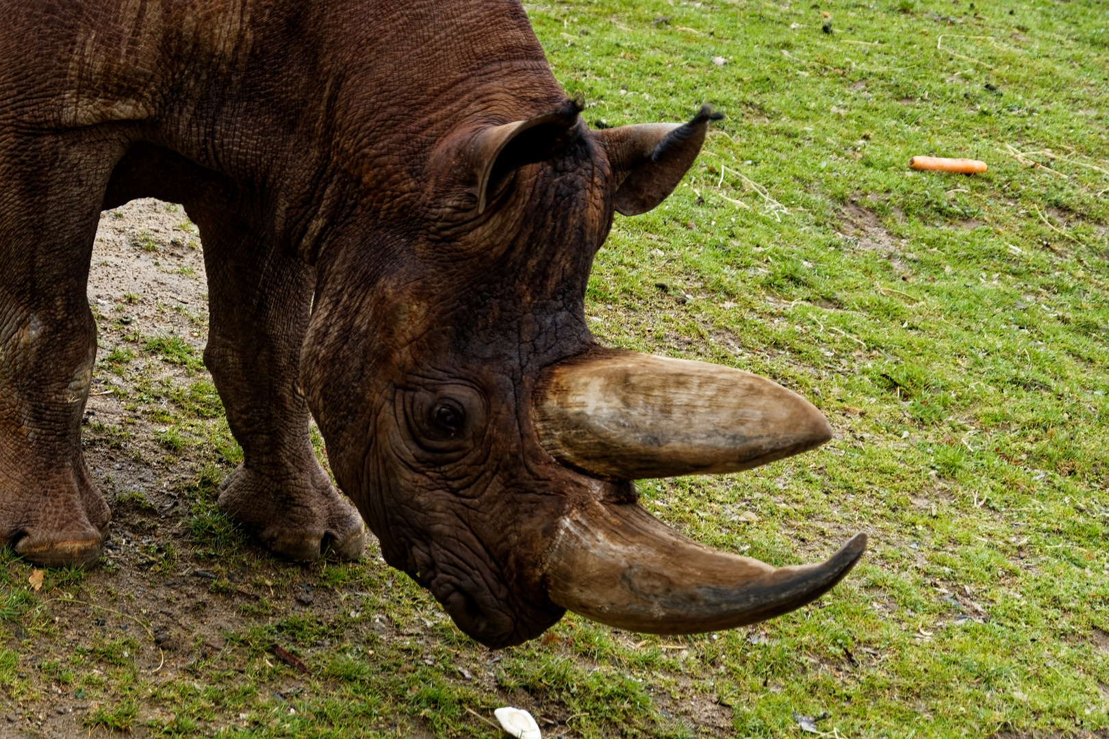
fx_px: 4251
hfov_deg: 14.9
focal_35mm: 138
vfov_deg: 9.9
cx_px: 554
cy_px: 370
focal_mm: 92
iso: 100
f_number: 5
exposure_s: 1/160
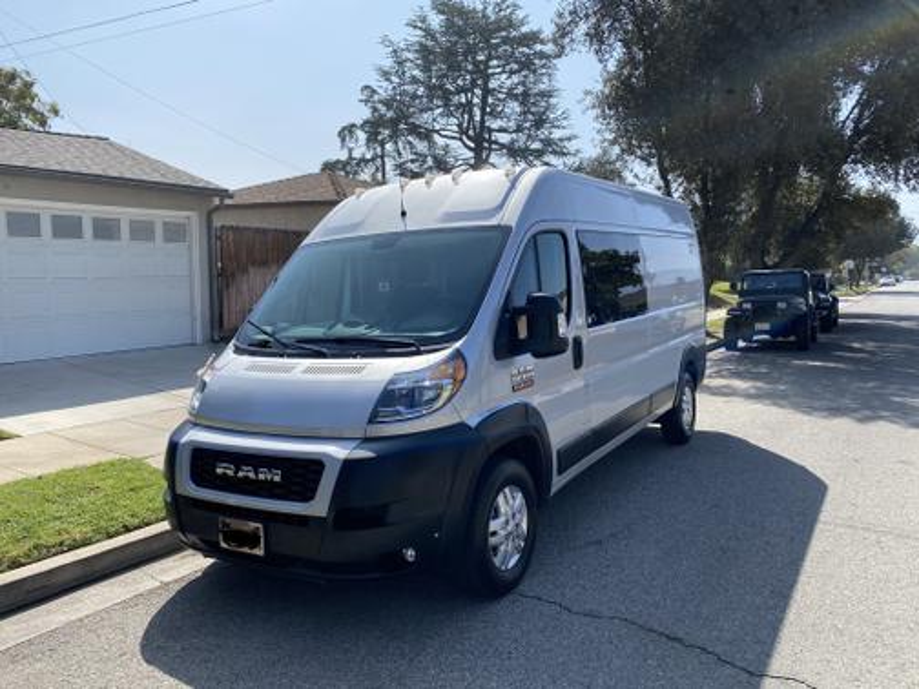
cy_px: 344
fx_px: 690
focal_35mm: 26
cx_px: 460
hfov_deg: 67.3
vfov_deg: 53.1
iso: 32
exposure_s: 1/2688
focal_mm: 4.25
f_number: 1.8
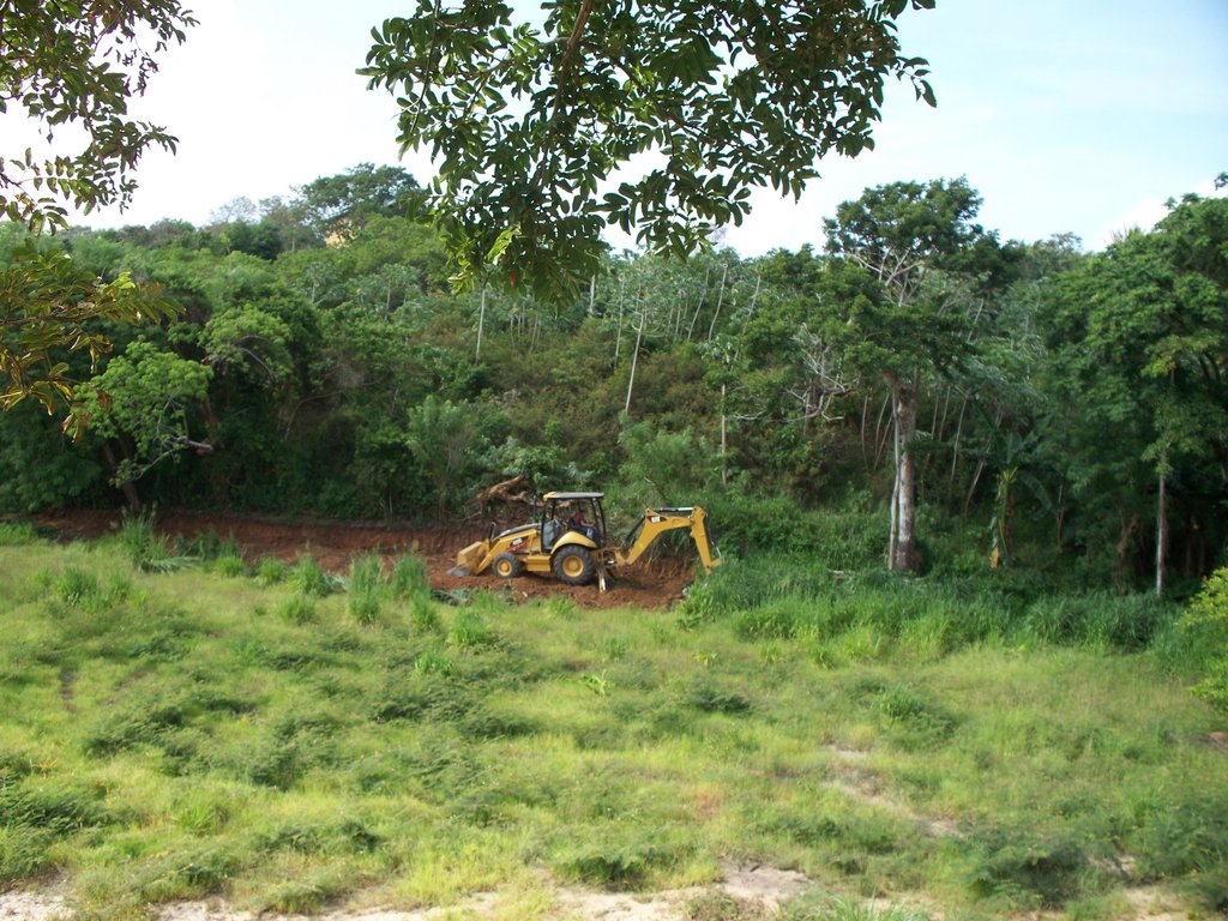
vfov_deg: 39.7
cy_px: 460
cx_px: 614
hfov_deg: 51.4
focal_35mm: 36
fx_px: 1277
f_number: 2.8
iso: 64
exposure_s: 1/320
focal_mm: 7.54
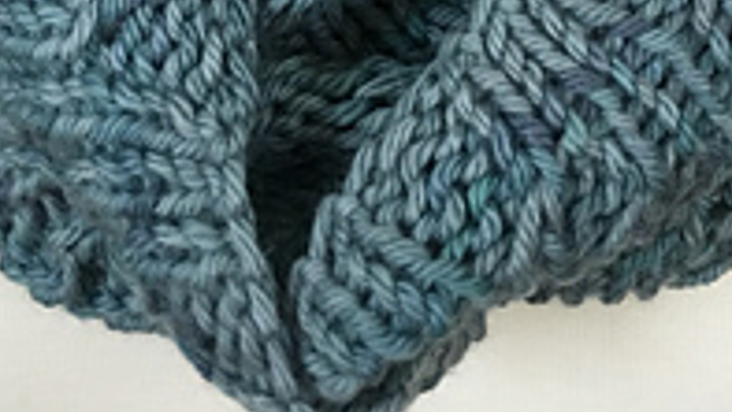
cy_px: -427
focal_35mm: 80
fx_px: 1553
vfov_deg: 13.0
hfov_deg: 26.5
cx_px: 392
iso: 125
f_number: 2.2
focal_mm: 4.15
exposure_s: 1/30
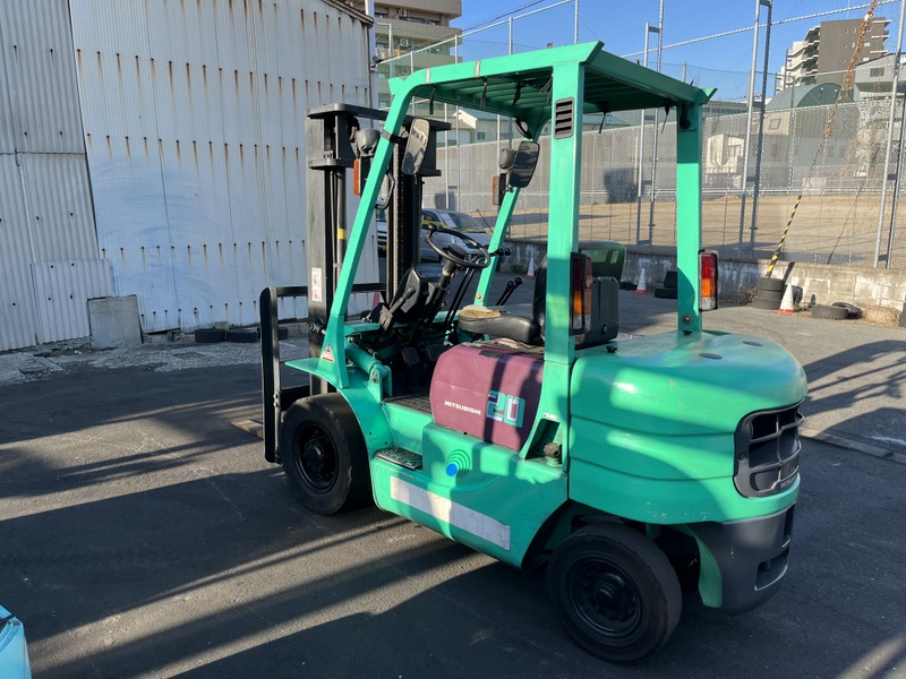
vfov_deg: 53.1
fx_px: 680
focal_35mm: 26
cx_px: 453
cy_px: 340
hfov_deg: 67.3
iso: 50
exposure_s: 1/1186
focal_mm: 5.1
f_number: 1.6
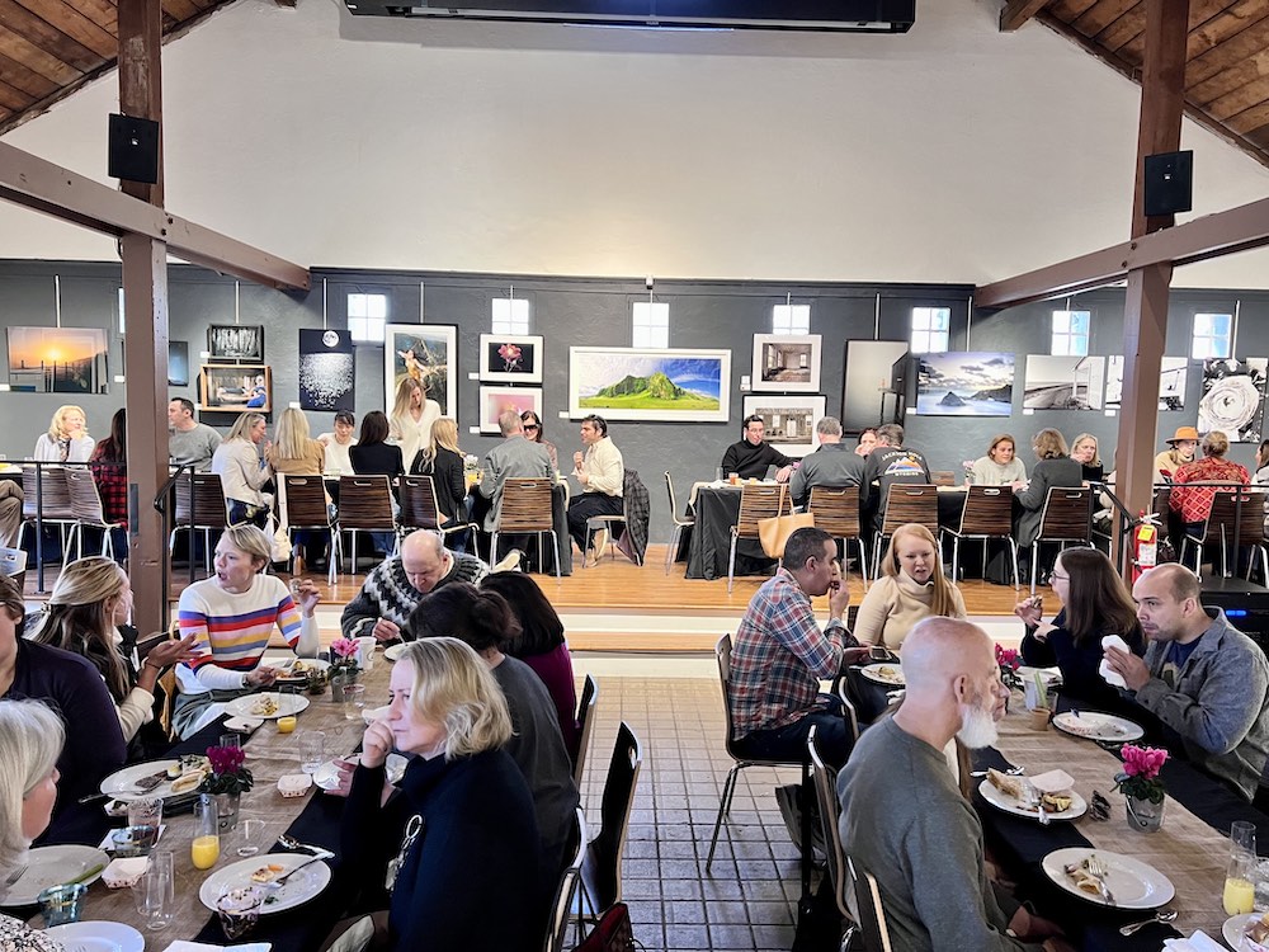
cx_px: 634
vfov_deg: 53.1
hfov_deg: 67.3
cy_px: 476
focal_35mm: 26
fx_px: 953
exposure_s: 1/60
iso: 200
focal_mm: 5.7
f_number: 1.5
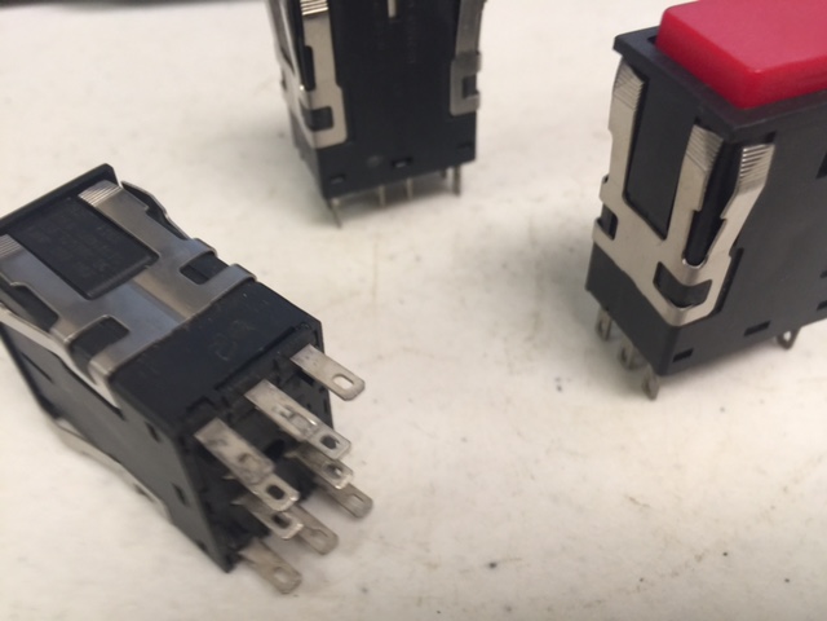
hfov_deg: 61.7
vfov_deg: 48.2
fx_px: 693
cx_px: 414
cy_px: 310
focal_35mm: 29
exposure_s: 1/15
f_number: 2.2
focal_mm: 4.15
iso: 32
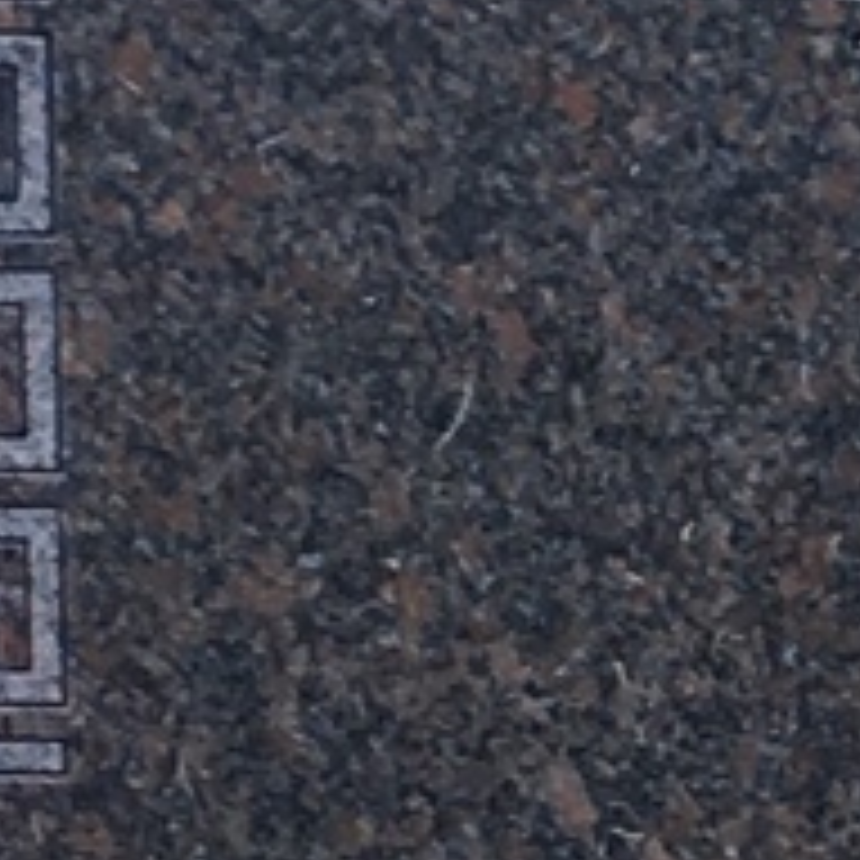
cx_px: 2485
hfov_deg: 6.0
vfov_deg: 6.5
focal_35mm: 270
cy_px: 536
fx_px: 7589
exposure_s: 1/120
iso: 40
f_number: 2.2
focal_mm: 4.15
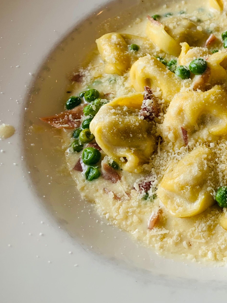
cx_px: 239
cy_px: 131
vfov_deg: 44.7
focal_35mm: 42
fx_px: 367
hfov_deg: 31.2
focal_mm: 4.25
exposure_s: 1/202
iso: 25
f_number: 1.8
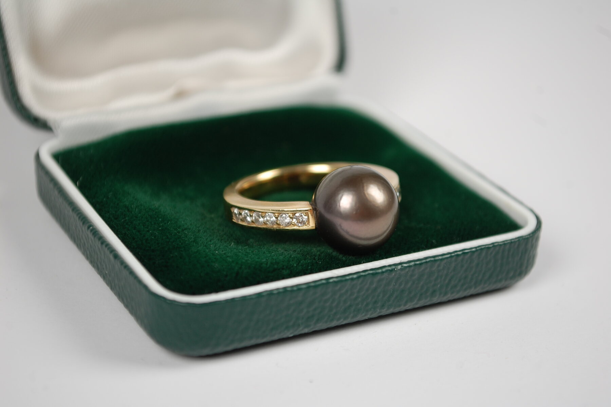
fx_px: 1399
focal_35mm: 82
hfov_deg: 24.6
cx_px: 306
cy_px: 204
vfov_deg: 16.5
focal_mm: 55
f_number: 5.6
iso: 200
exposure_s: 1/125
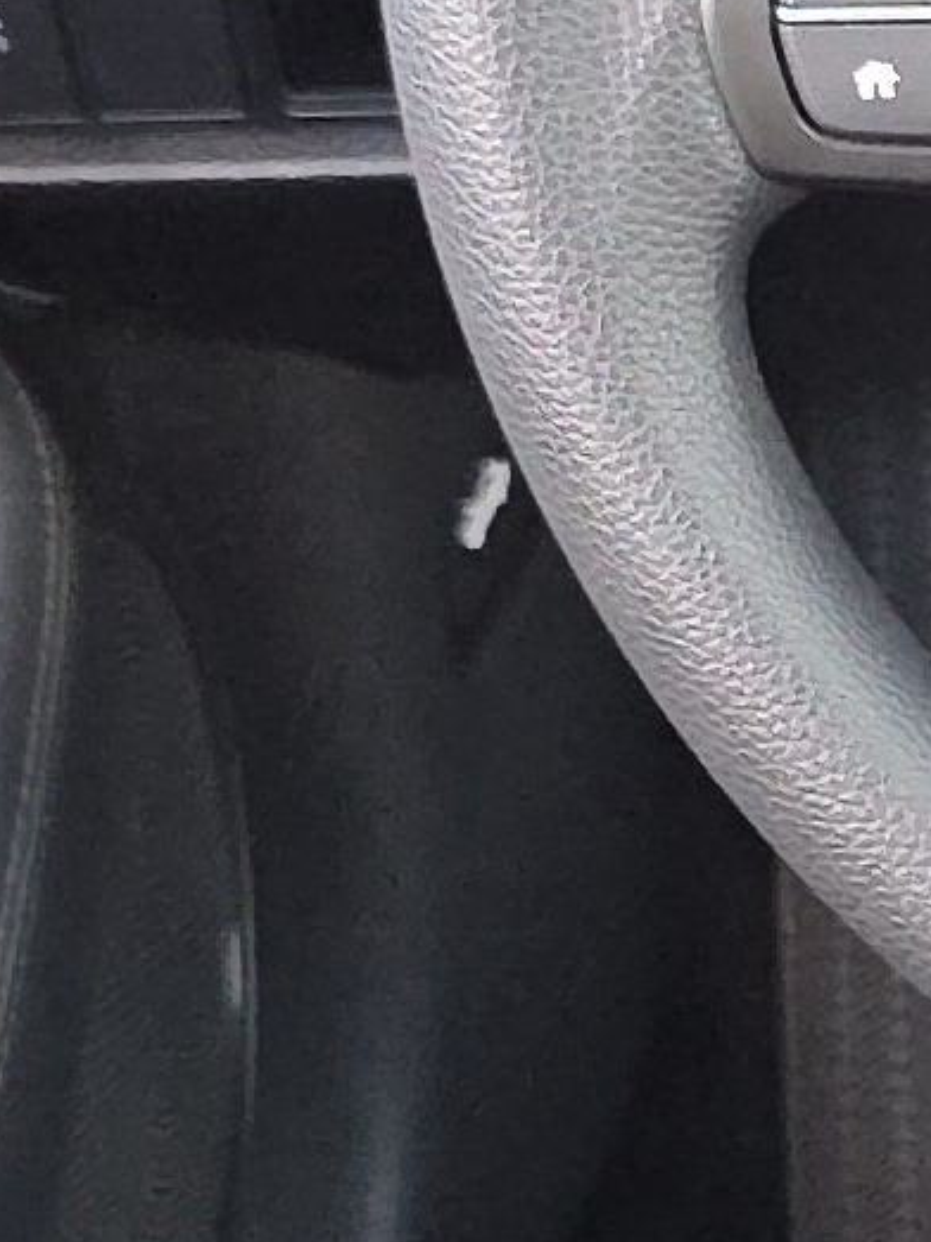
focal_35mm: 176
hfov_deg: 8.0
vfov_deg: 11.2
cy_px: 1145
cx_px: 1964
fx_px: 6314
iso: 200
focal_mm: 6.3
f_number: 1.7
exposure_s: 1/180
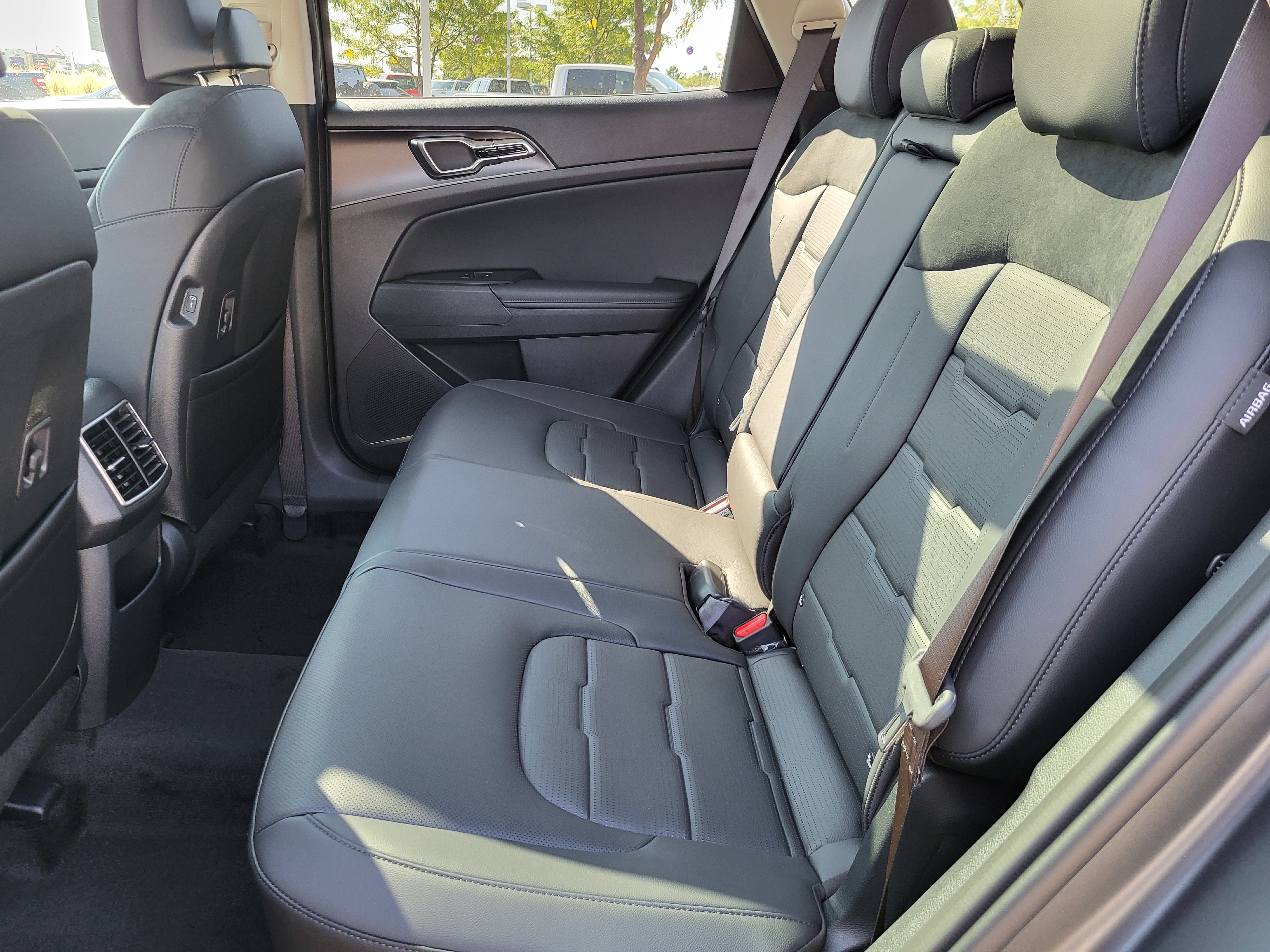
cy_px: 476
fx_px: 954
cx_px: 635
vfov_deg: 53.1
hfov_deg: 67.3
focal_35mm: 26
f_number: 1.8
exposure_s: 1/120
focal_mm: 5.4
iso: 200
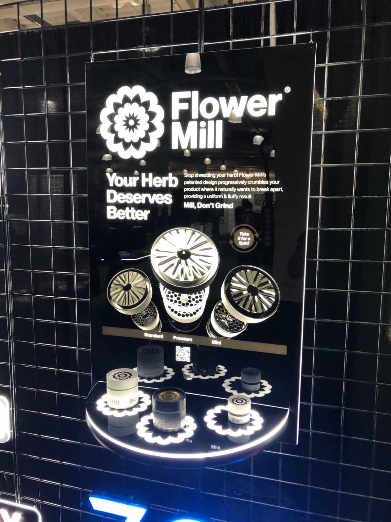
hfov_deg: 49.7
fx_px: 422
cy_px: 261
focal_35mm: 28
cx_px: 196
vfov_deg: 63.4
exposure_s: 1/16
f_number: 1.8
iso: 50
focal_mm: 3.99
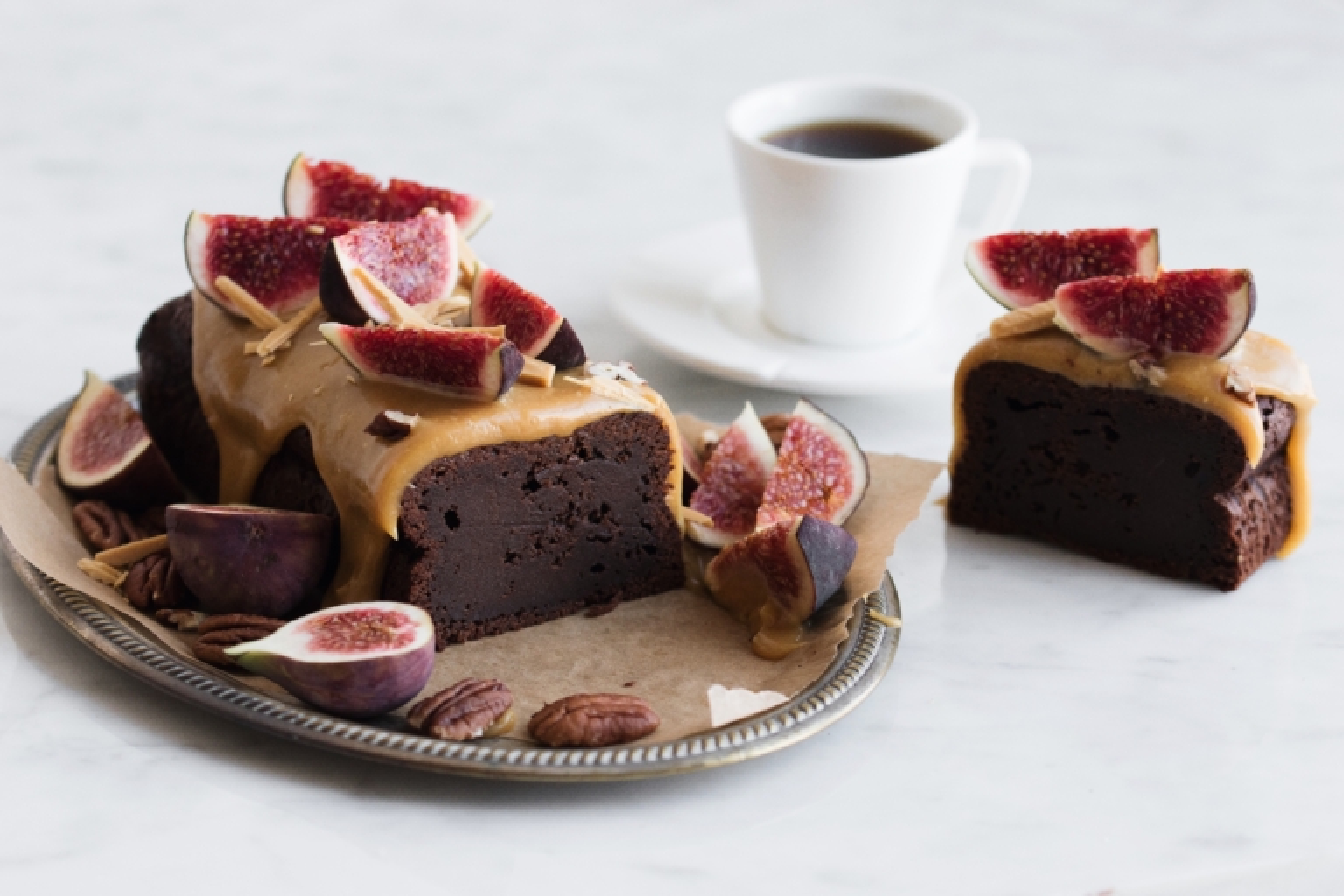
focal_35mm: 135
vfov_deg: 10.2
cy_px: 448
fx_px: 5040
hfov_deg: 15.2
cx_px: 672
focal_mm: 90
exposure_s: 1/200
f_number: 4
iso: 640
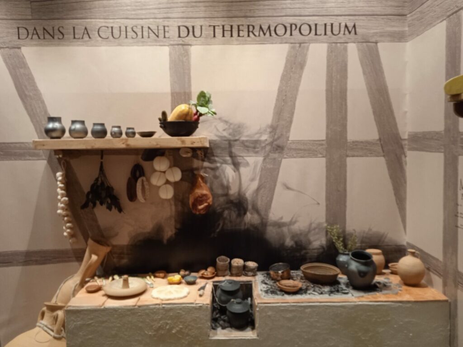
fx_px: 375
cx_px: 232
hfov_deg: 63.4
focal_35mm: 28
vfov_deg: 49.7
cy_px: 174
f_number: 2.2
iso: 612
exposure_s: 1/25
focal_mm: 3.43
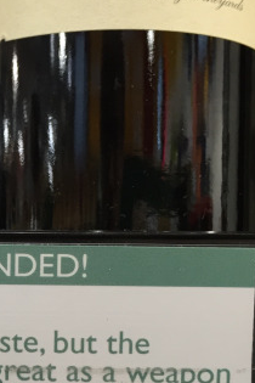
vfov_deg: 28.9
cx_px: -26
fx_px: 733
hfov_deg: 18.9
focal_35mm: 69
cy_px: 276
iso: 64
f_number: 2.2
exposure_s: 1/30
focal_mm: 4.15
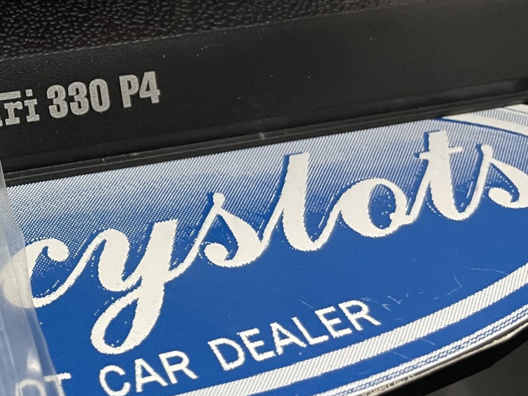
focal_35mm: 61
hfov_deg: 29.2
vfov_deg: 23.7
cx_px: -25
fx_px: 930
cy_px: 86
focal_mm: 4.2
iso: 320
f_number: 1.6
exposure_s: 1/58
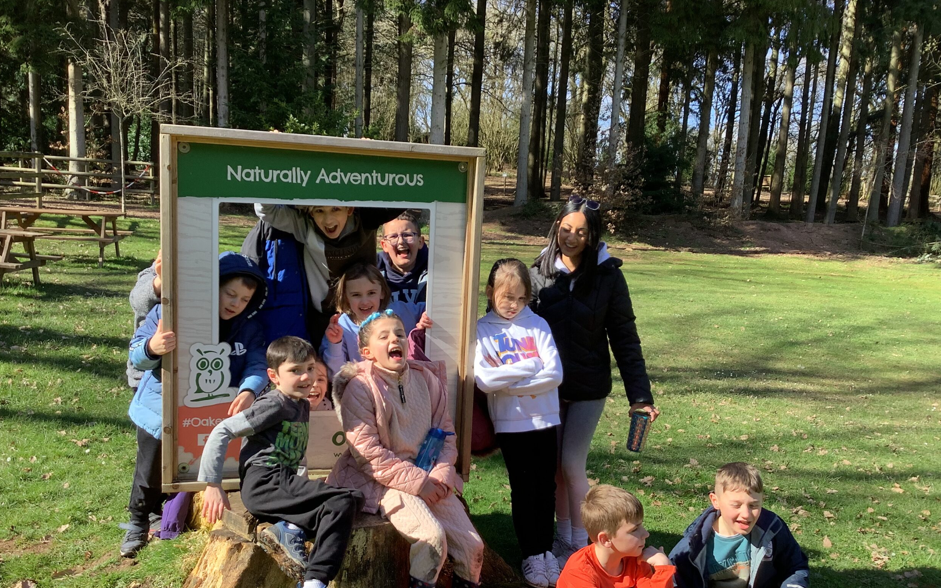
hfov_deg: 56.7
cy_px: 354
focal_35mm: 34
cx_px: 473
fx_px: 872
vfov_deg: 37.1
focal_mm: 3.3
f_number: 2.4
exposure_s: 1/302
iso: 25
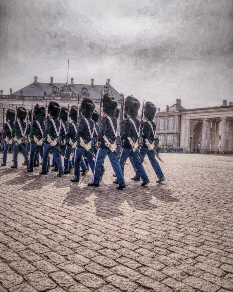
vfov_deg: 58.8
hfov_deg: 48.5
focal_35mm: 30
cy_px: 155
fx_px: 259
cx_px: 118
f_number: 1.8
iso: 25
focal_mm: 3.99
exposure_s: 1/6944
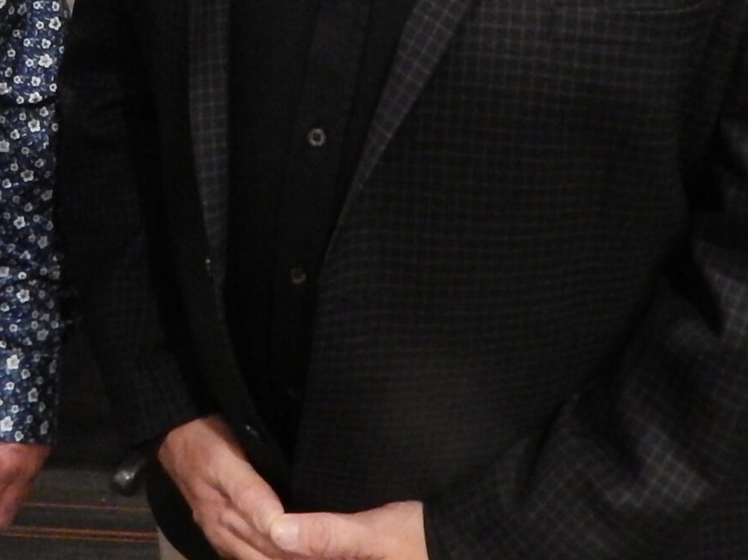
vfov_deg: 20.3
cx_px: 105
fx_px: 1448
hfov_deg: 28.1
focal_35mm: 67
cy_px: -139
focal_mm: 4
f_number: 3
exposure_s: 1/8
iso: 640
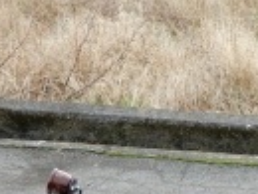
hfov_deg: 10.7
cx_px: 458
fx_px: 1292
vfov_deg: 8.5
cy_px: 233
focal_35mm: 173
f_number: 4
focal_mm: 8
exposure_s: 1/30
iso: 80
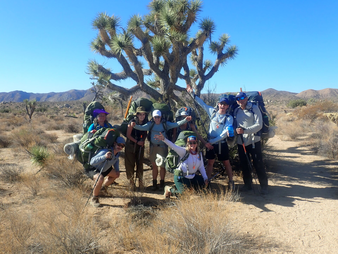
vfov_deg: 46.8
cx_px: 169
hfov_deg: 60.0
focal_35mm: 30
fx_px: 293
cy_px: 127
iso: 100
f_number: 3.2
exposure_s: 1/800
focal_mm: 5.5
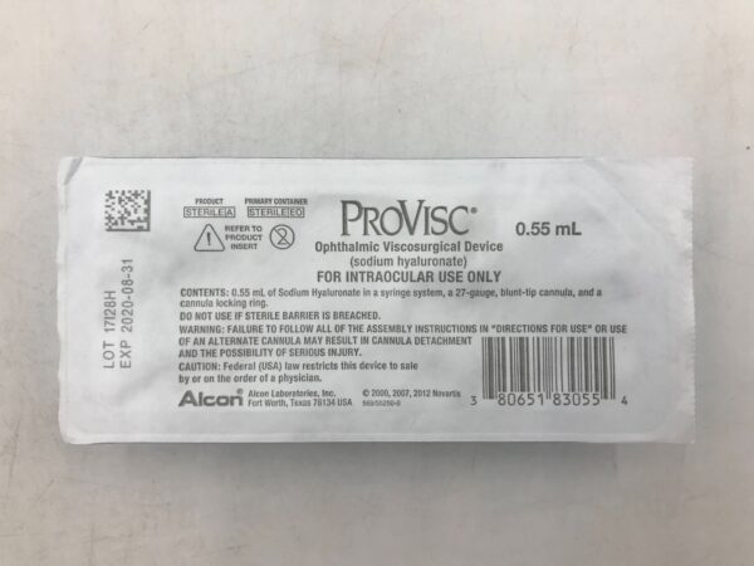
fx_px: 610
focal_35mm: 28
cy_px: 283
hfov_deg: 63.4
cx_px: 377
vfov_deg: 49.7
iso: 20
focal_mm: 3.99
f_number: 1.8
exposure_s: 1/269
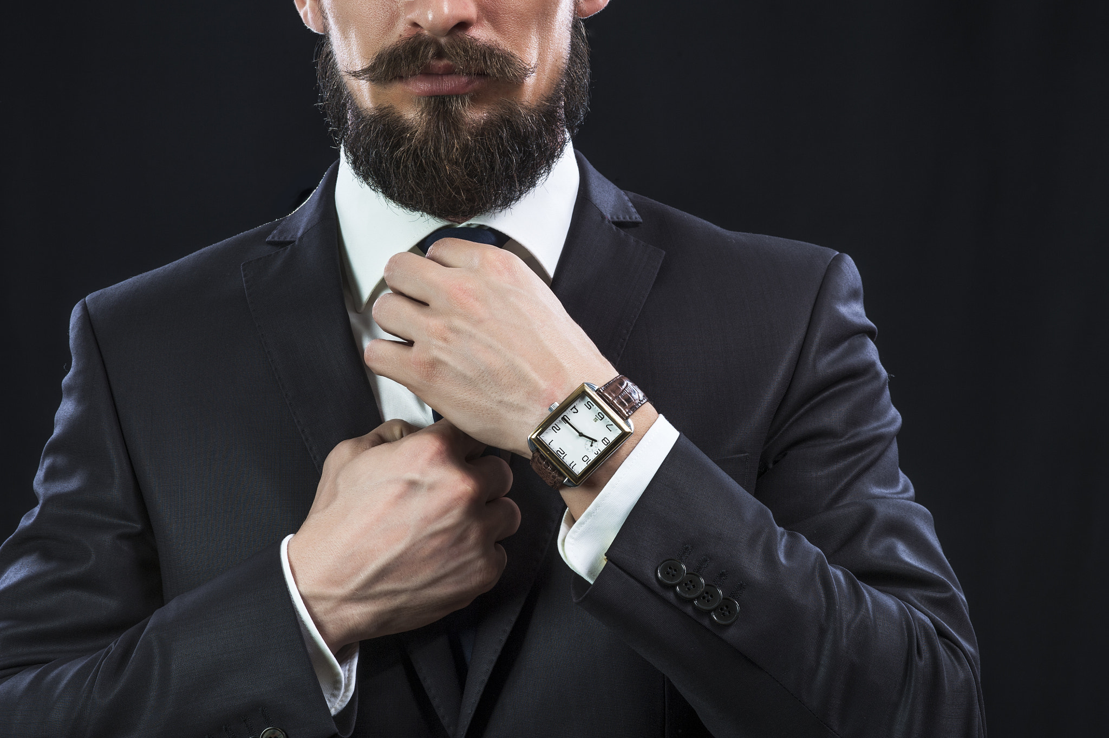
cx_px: 554
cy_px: 369
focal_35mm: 105
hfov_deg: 19.5
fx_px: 3233
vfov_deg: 13.0
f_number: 16
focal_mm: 105
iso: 100
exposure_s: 1/160
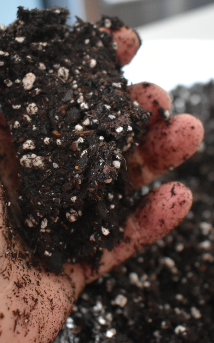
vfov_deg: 34.6
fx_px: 549
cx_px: 116
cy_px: 163
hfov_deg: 22.0
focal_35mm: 59
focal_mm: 23
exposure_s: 1/50
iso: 3200
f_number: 3.8
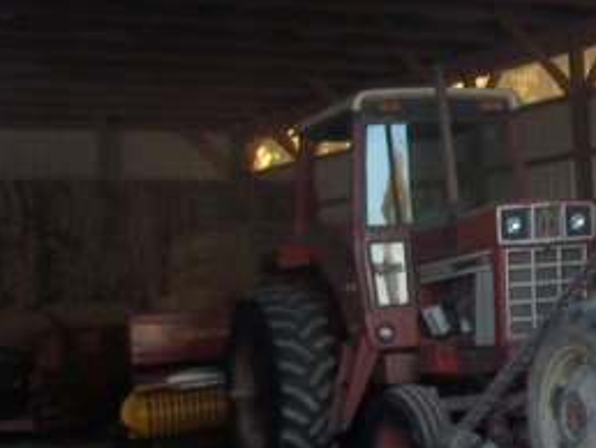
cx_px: 624
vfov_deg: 15.4
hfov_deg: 19.7
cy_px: 240
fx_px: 1654
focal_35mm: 96
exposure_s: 1/60
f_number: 3.1
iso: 80
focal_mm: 6.5
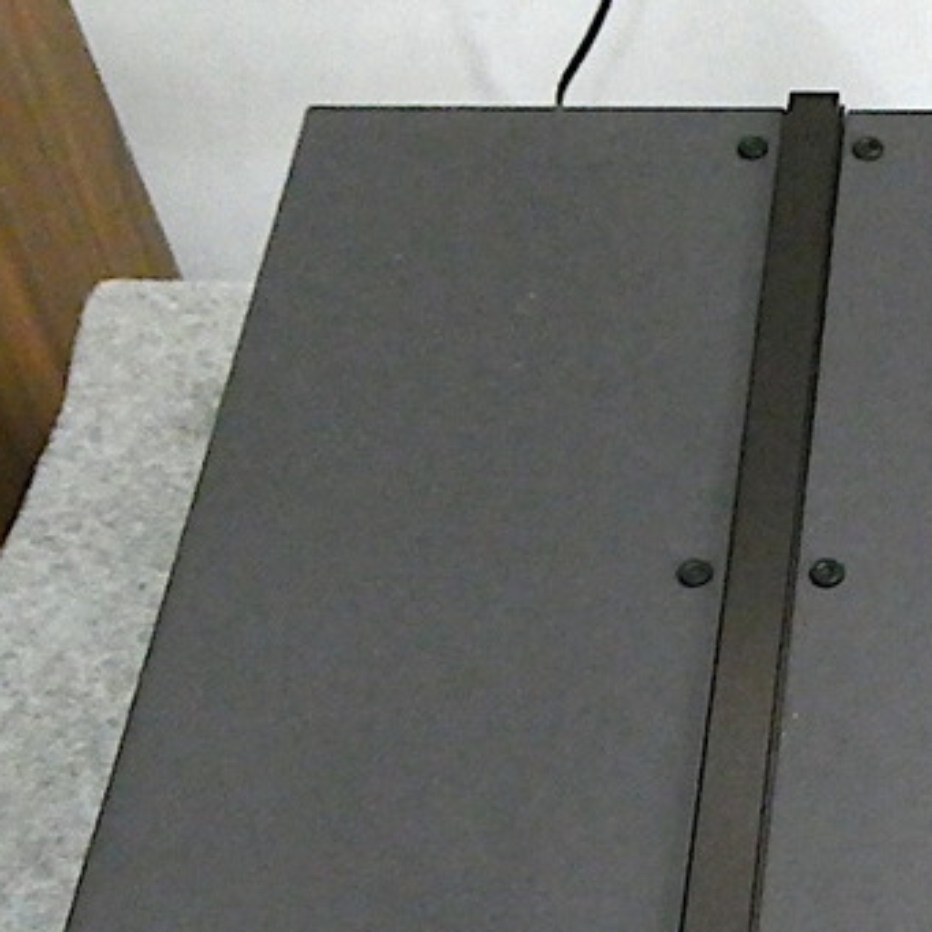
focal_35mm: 82
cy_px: 886
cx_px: 1142
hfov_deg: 19.8
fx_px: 2498
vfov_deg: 20.6
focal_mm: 5.8
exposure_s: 1/60
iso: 1600
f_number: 5.6
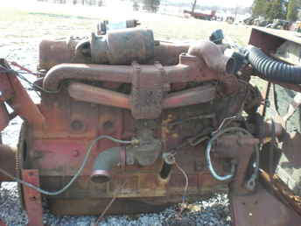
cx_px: 150
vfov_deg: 37.7
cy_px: 113
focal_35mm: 38
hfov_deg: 49.0
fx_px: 330
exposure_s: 1/80
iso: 64
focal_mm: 6.3
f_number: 3.1
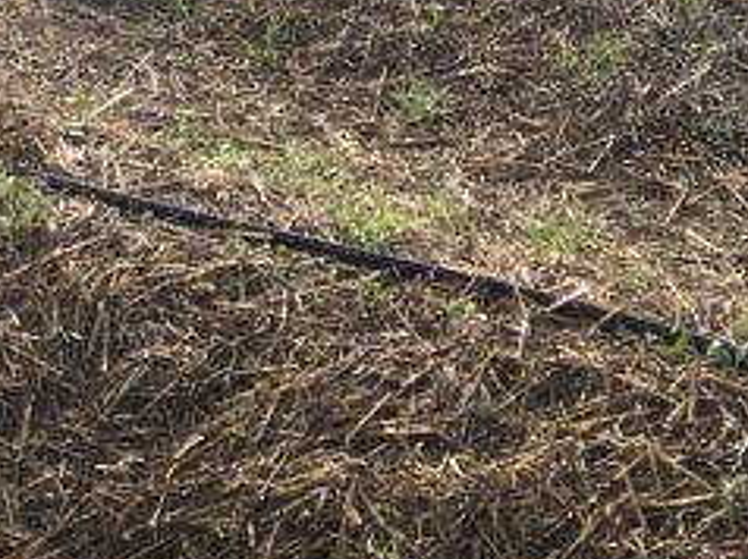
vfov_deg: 11.5
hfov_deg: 14.1
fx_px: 2698
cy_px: -198
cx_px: -578
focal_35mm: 125
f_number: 2.2
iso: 25
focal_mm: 4.15
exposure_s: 1/905
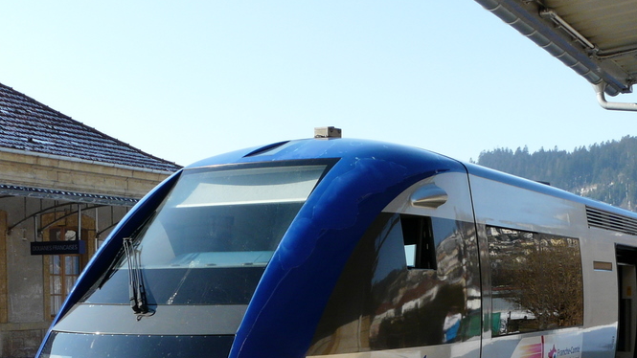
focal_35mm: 59
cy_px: 339
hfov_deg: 35.3
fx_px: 997
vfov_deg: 19.9
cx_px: 378
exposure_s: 1/250
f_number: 5.6
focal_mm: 5.9
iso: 100
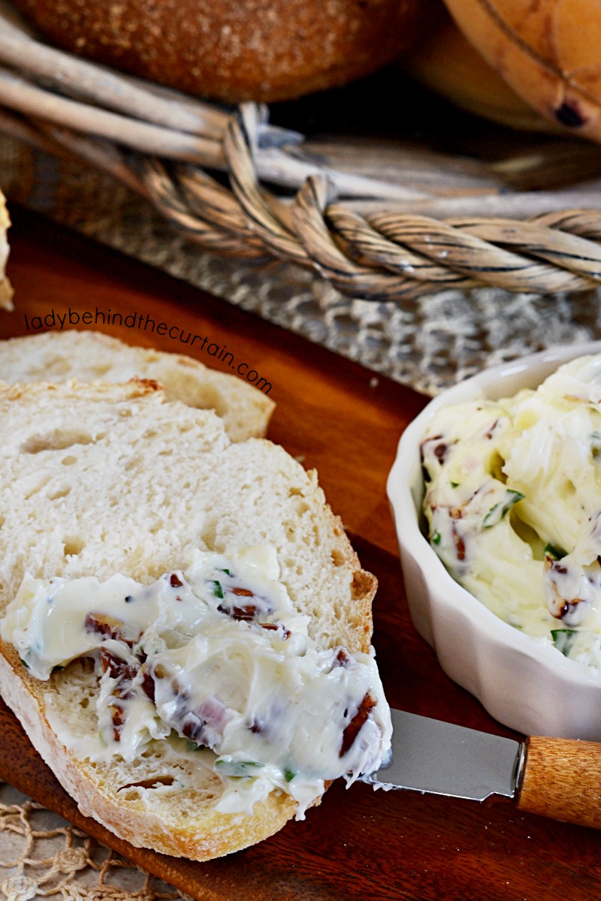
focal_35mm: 75
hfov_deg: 18.2
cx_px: 300
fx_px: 1878
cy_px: 450
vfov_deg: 27.0
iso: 100
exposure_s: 1/6
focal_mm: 50
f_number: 10
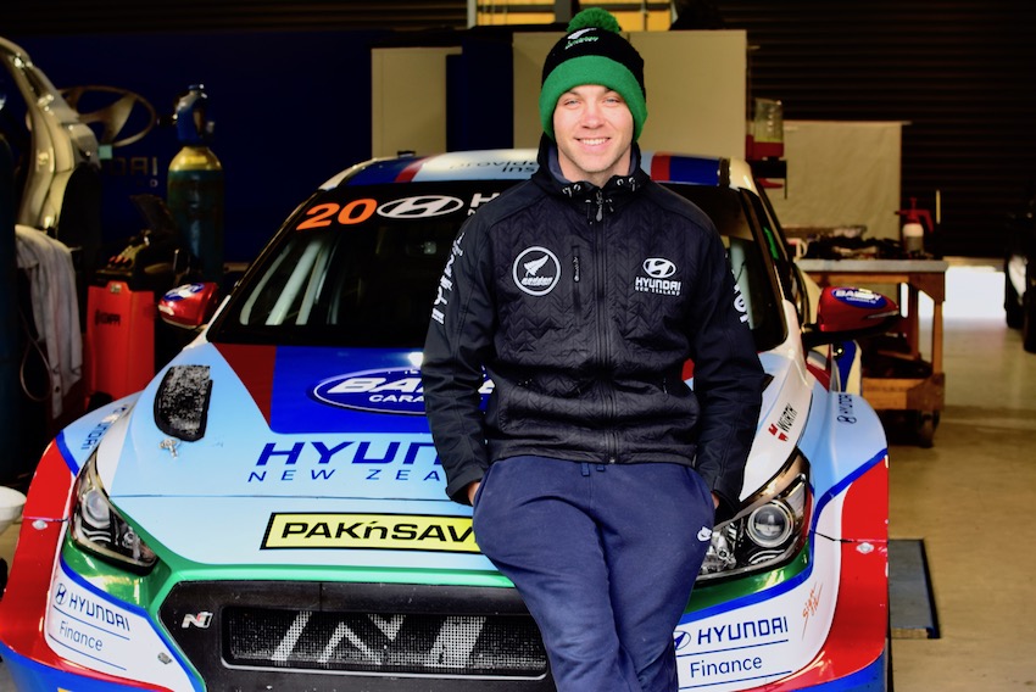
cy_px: 346
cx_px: 518
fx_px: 1512
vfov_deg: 25.8
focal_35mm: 52
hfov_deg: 37.8
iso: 200
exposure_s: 1/40
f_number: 4
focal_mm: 35
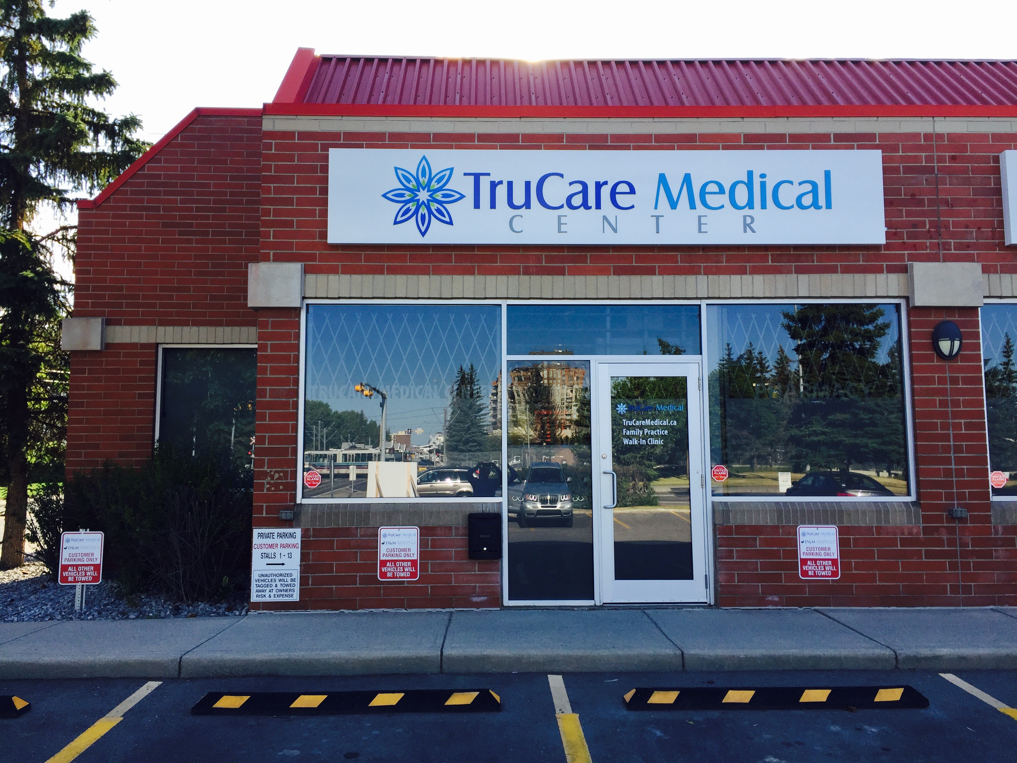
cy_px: 382
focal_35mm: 29
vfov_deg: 48.2
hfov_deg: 61.7
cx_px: 508
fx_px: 852
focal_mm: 4.15
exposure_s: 1/565
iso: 32
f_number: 2.2
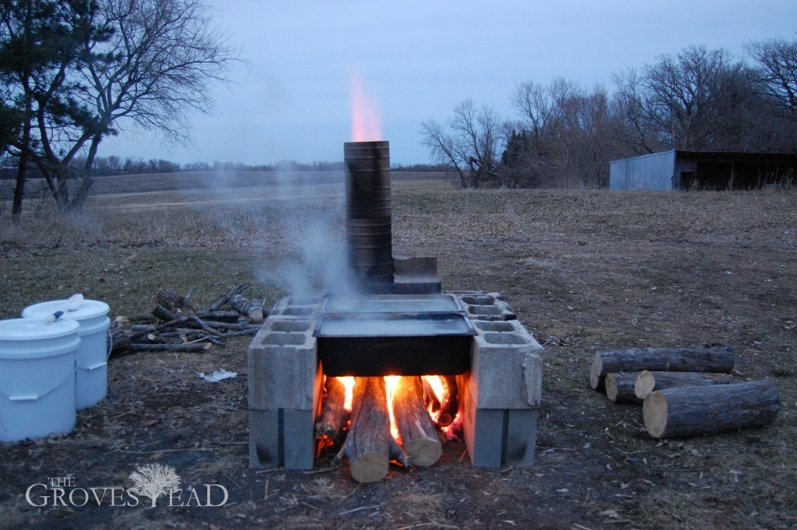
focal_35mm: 33
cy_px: 265
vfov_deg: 39.9
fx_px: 730
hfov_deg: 57.3
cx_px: 398
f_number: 3.8
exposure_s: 1/8
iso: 1100
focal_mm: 22
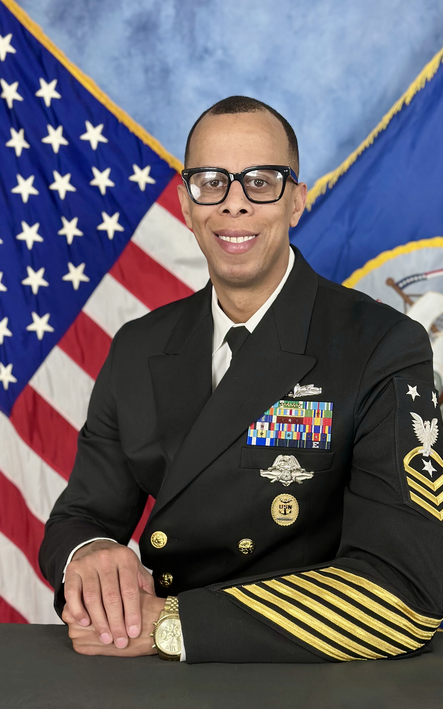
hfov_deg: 25.3
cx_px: 244
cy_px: 355
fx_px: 985
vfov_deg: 39.6
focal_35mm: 51
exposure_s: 1/40
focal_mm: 6.86
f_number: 1.78
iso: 320
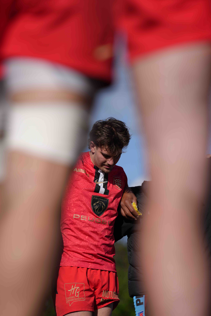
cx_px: 106
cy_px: 158
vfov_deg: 10.4
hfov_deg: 7.0
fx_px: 1732
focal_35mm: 197
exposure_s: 1/1600
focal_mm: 197
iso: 100
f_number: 4.5
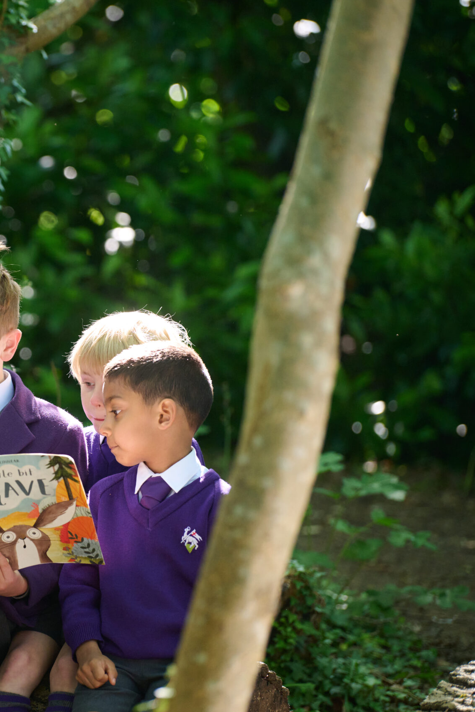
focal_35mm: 203
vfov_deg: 10.1
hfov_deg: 6.7
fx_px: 4018
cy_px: 356
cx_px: -53
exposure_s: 1/1000
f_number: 2.8
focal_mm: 135
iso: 2500
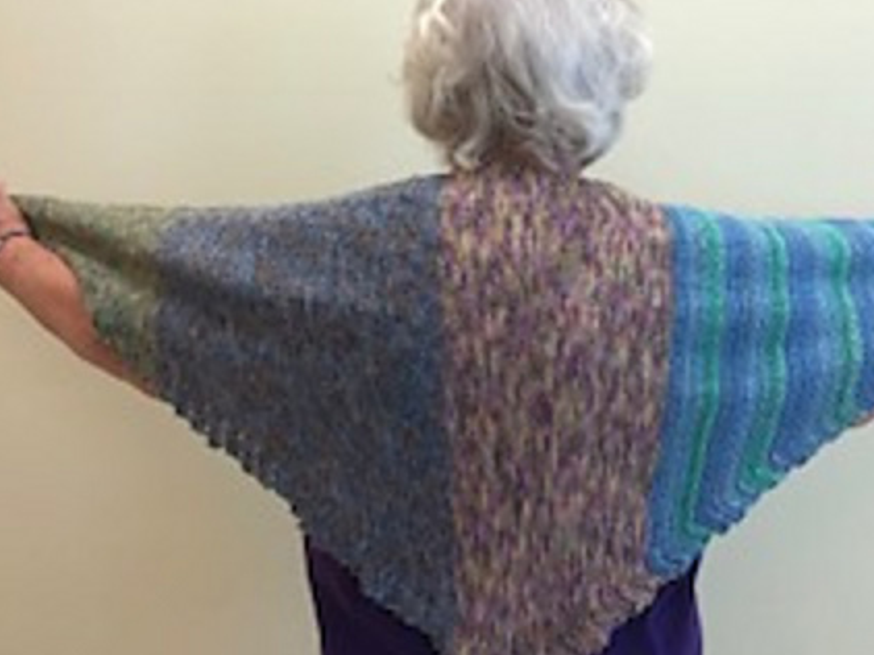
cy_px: 261
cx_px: 520
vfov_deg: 32.7
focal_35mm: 44
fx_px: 1110
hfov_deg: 42.8
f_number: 1.8
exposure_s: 1/40
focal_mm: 3.99
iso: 25
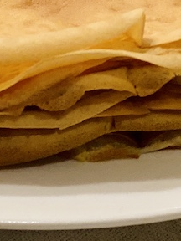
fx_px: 1680
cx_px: -156
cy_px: -187
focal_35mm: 241
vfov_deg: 8.0
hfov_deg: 6.0
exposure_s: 1/100
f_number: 2
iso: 64
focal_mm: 6
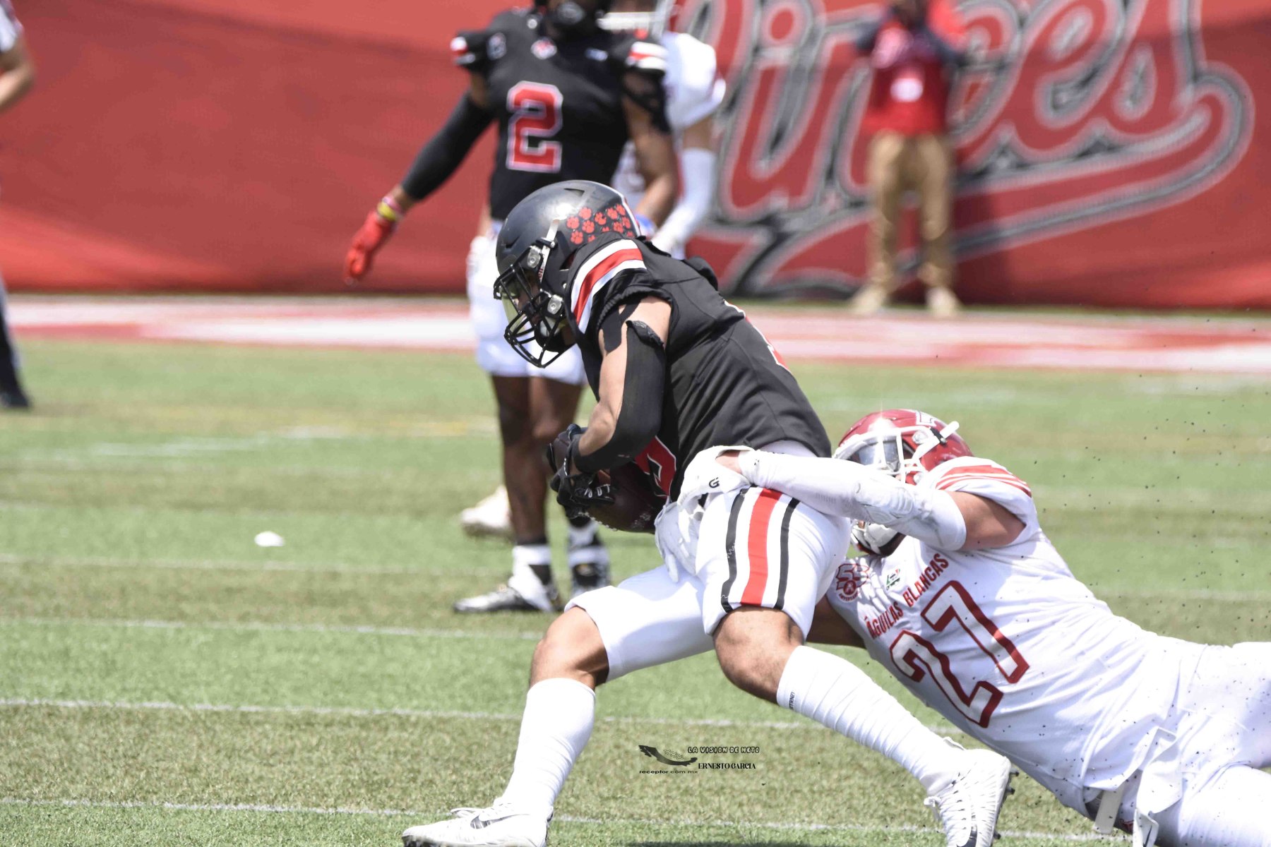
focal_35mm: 510
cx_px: 636
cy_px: 424
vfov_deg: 2.7
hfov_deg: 4.0
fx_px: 18004
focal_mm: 340
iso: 640
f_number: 6.3
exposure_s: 1/1600
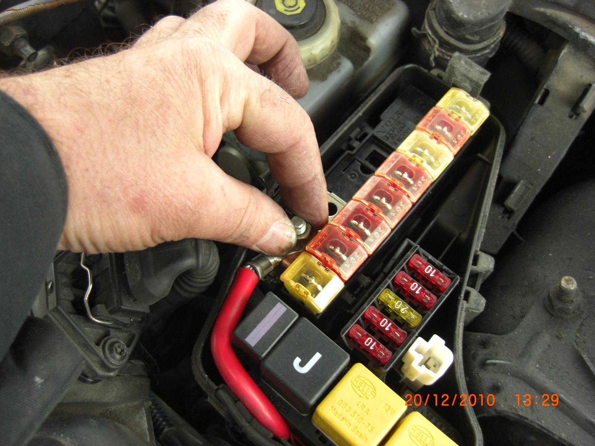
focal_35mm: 38
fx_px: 653
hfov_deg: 49.0
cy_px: 223
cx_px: 298
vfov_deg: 37.7
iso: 200
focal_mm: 7.9
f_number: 2.8
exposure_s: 1/80
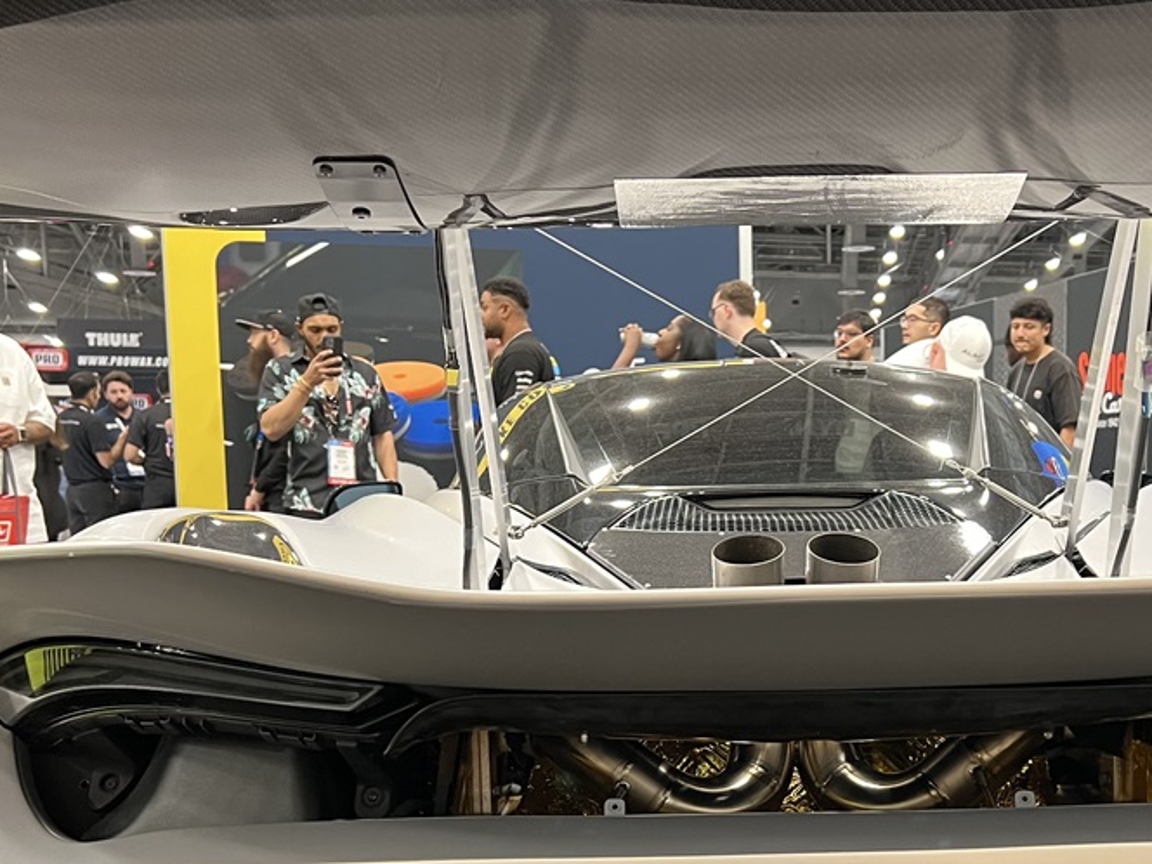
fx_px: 1564
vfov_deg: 30.4
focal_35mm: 47
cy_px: 649
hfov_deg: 40.0
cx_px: 758
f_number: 1.5
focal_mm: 5.7
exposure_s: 1/60
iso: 320
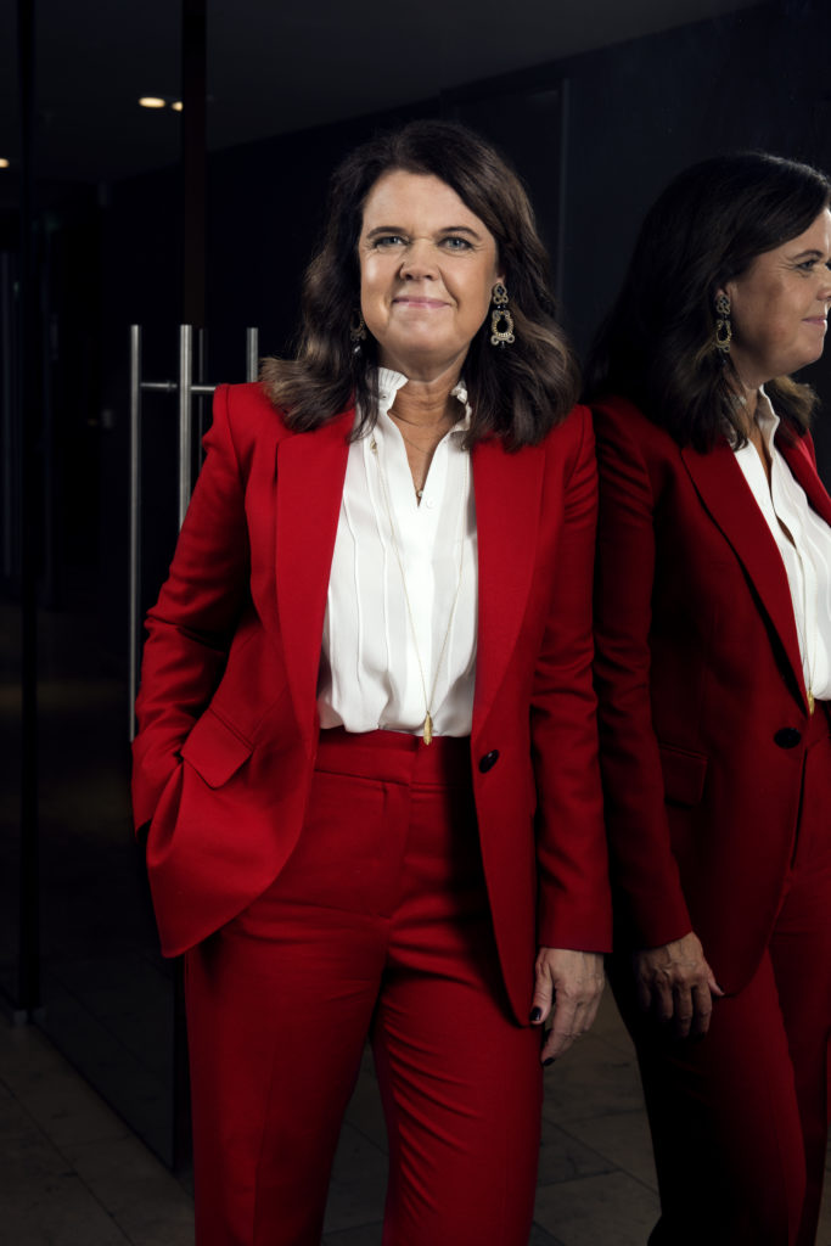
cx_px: 416
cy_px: 623
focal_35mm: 55
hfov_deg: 24.6
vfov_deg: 36.2
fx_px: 1904
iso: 200
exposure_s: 1/160
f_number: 5.6
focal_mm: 55
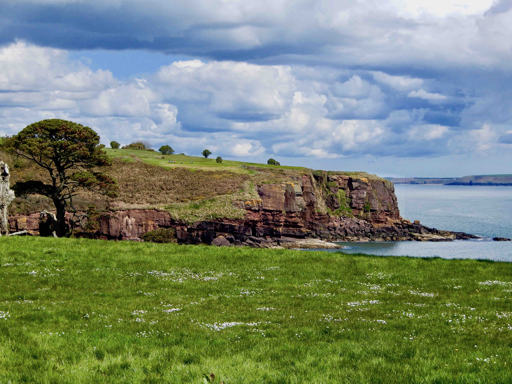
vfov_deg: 17.4
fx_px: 1257
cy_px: 192
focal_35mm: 85
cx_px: 256
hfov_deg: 23.0
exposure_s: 1/800
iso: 80
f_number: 5
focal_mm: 15.2
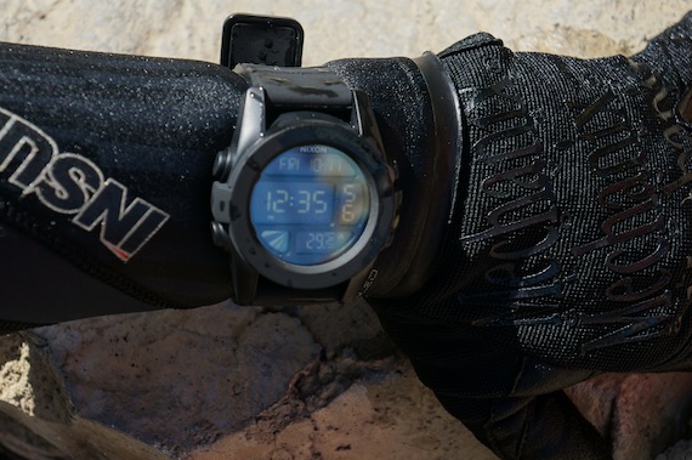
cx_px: 350
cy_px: 244
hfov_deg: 27.0
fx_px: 1440
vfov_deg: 18.1
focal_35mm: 75
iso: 100
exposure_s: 1/250
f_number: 6.3
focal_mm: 46
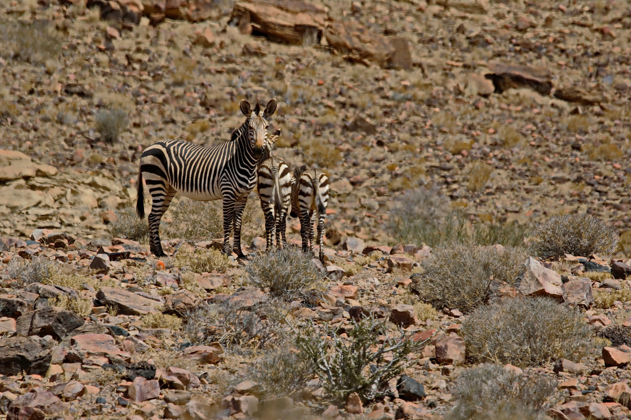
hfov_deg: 3.4
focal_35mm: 600
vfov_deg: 2.3
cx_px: 316
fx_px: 10510
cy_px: 210
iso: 100
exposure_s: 1/400
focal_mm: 400
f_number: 5.6
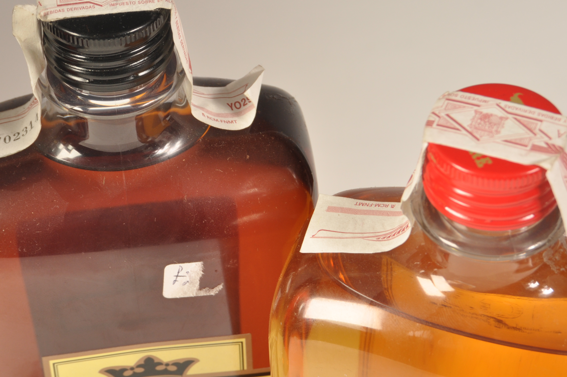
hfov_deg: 16.8
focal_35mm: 122
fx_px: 1915
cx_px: 283
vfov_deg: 11.2
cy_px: 217
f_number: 8
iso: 250
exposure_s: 1/125
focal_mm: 55
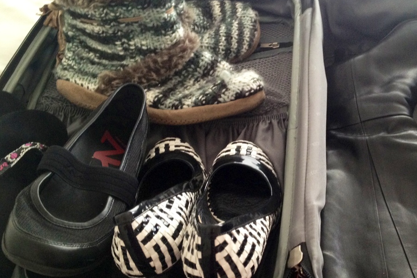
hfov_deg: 37.8
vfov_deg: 26.0
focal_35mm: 52
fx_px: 602
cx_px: 274
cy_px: 154
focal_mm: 4.28
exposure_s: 1/20
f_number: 2.4
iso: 160
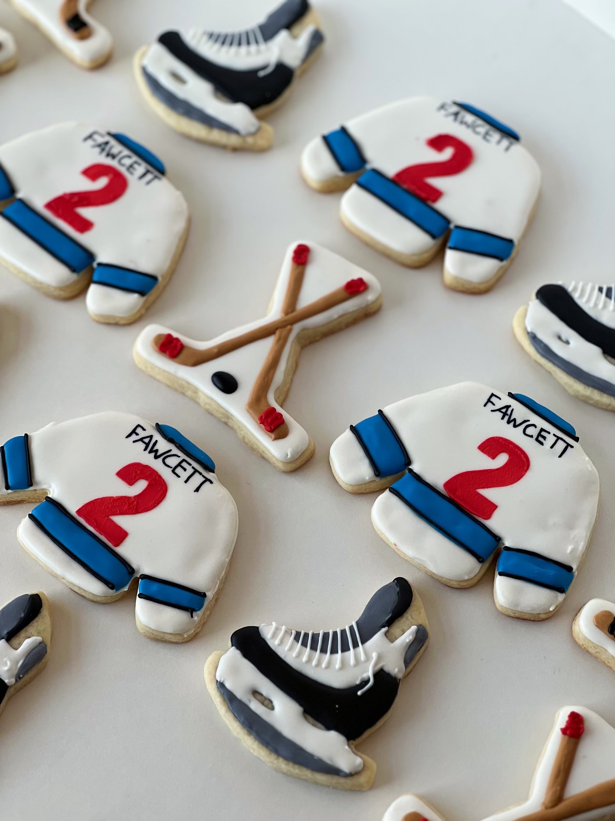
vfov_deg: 25.3
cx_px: 308
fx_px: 1824
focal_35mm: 77
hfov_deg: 19.1
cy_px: 410
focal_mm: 9
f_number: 2.8
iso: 50
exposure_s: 1/120
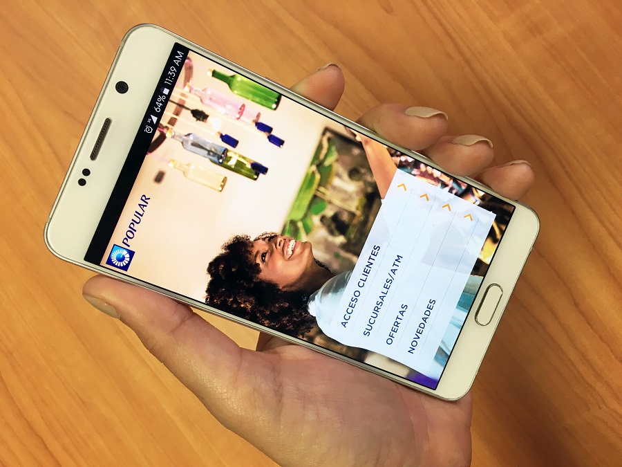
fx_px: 521
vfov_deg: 48.2
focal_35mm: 29
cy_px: 234
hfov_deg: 61.7
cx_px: 311
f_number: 2.2
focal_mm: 4.15
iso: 32
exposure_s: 1/30
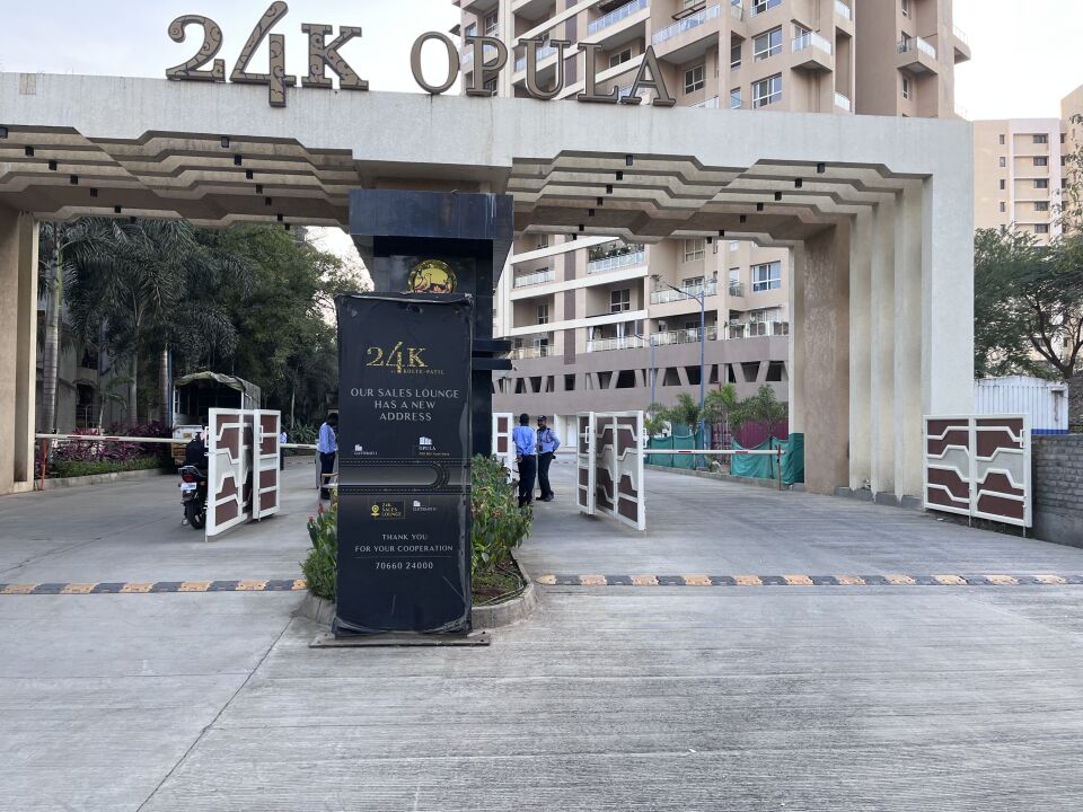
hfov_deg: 67.3
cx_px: 542
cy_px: 406
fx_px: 813
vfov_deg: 53.1
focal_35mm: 26
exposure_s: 1/258
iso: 50
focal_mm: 5.1
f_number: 1.6
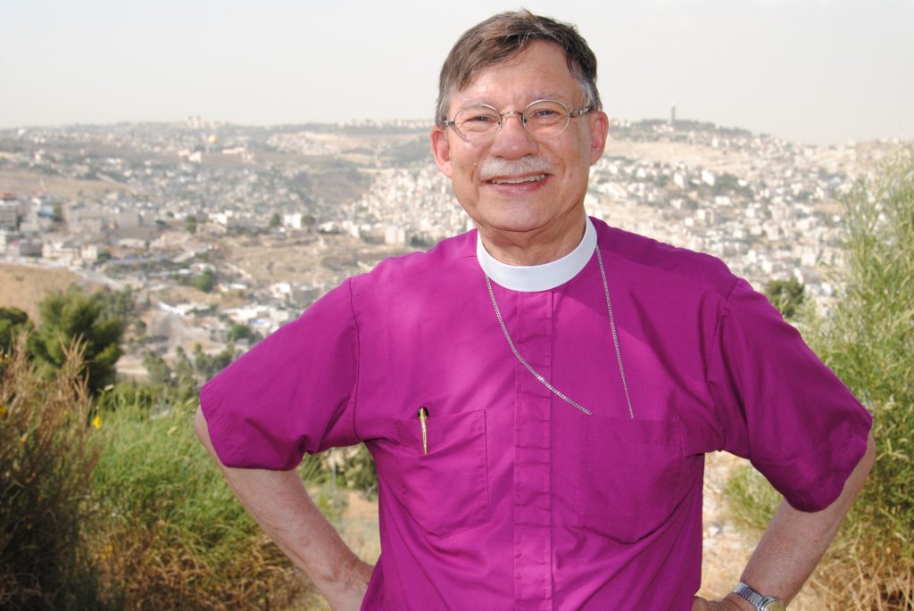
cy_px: 306
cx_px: 457
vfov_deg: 29.0
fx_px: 1182
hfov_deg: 42.3
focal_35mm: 46
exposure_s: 1/200
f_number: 7.1
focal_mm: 31
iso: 100
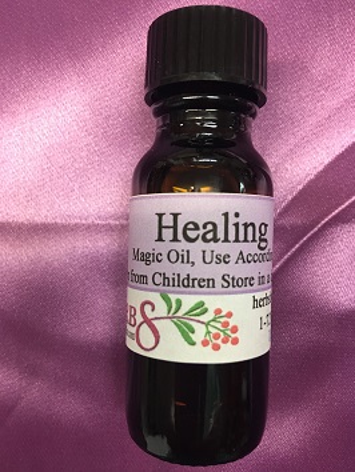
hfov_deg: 48.3
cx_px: 178
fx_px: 396
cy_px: 236
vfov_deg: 61.6
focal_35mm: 29
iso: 200
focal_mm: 4.15
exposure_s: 1/24
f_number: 2.2
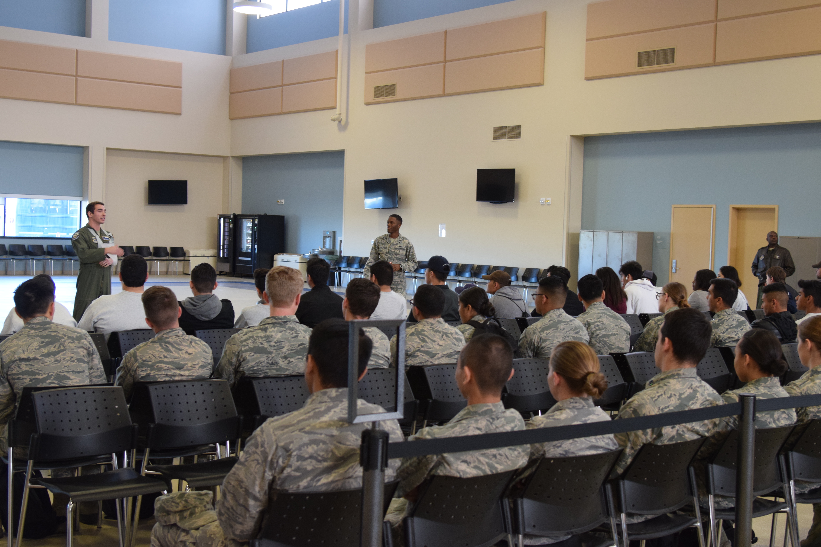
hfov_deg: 41.1
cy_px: 274
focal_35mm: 48
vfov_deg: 28.1
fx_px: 1095
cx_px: 410
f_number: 4
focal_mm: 32
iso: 1250
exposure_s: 1/50
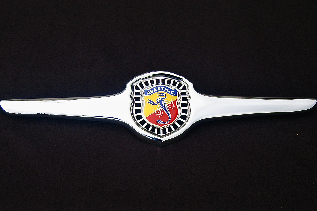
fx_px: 422
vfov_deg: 28.0
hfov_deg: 41.1
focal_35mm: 48
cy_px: 106
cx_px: 158
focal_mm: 32
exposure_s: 1/160
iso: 400
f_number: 6.3
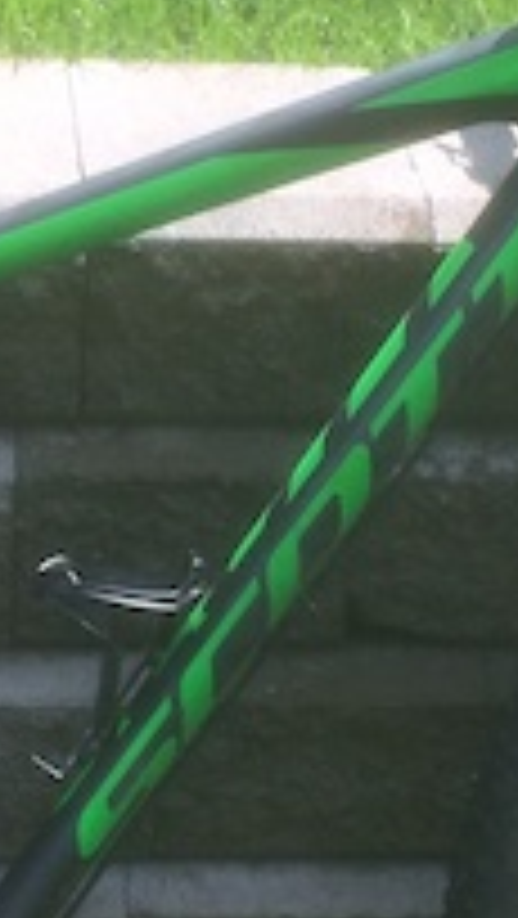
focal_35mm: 124
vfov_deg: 17.3
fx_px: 3023
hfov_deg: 9.8
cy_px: 567
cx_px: 189
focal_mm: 4.15
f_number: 2.2
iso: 32
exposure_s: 1/494
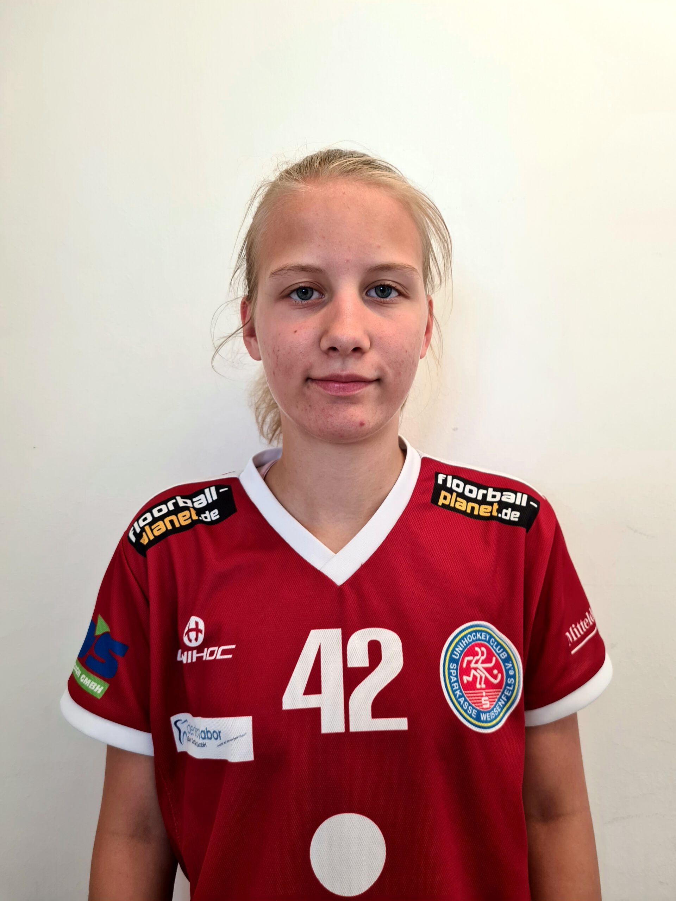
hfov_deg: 53.1
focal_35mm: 26
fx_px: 677
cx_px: 338
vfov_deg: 67.3
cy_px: 450
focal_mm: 5.4
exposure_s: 1/50
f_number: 1.8
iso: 64
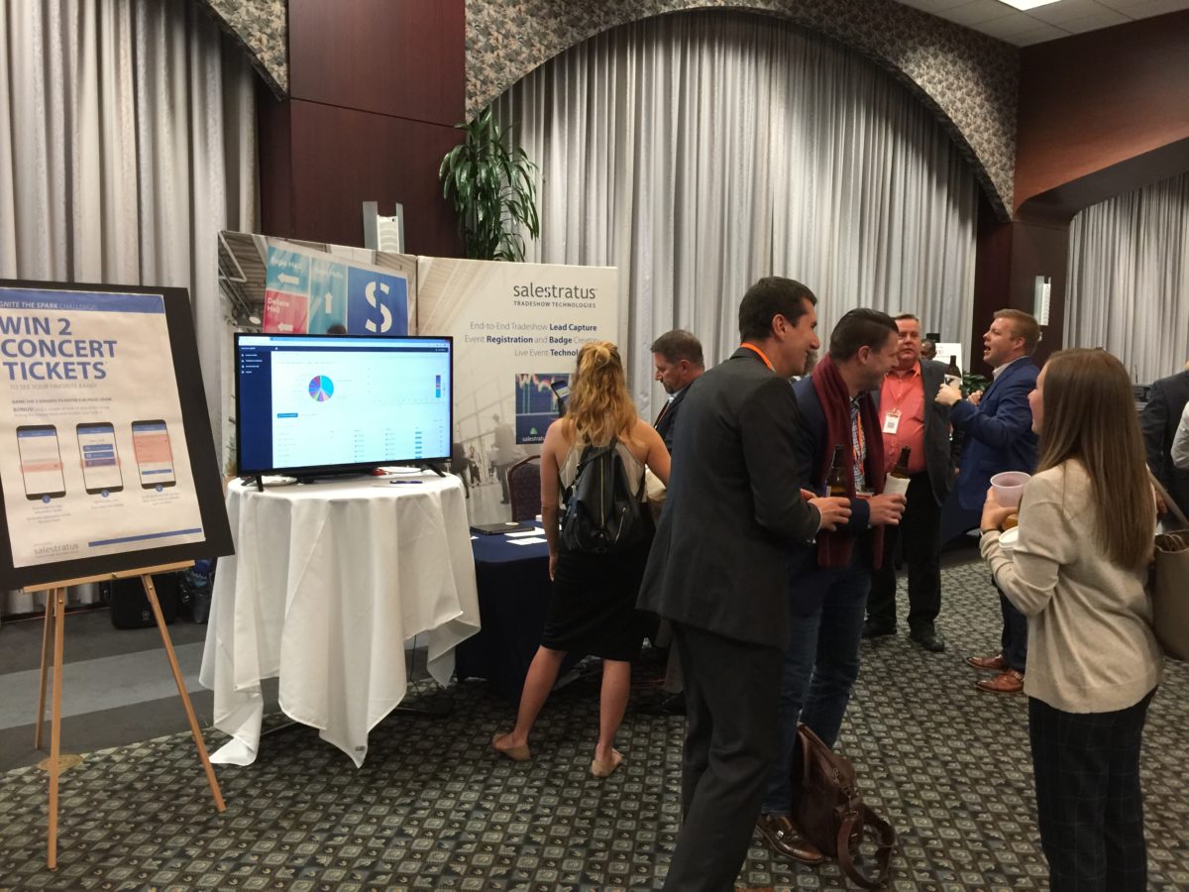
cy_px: 446
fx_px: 996
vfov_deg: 48.2
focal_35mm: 29
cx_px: 594
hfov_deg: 61.7
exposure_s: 1/15
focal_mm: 4.15
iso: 100
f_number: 2.2
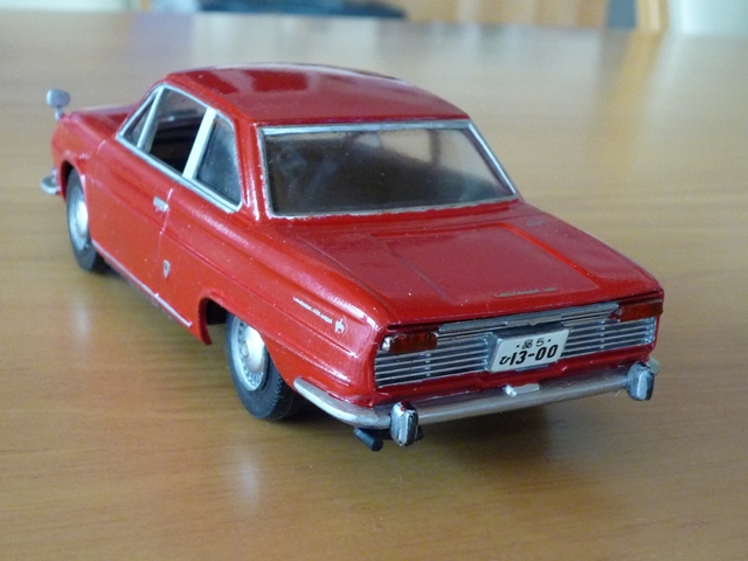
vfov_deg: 23.3
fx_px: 1361
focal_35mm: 63
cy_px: 280
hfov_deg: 30.7
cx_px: 374
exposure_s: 1/20
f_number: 4.3
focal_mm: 7.8
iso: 400
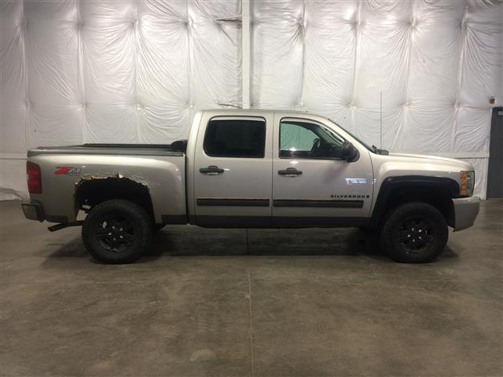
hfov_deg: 61.7
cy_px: 188
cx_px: 252
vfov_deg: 48.2
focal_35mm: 29
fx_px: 421
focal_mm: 4.15
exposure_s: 1/30
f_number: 2.2
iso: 64
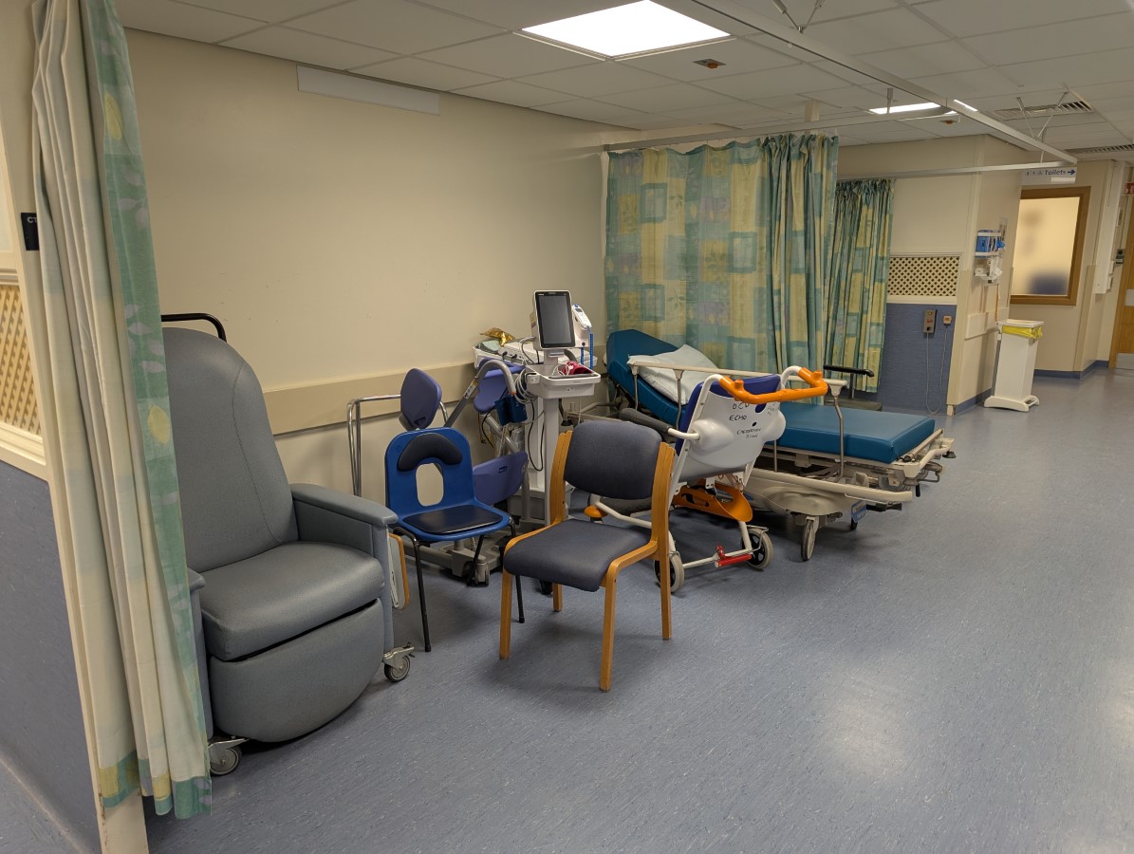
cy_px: 427
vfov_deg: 56.9
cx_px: 567
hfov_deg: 71.5
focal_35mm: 24
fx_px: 787
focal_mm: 6.81
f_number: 1.85
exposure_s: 1/50
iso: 64
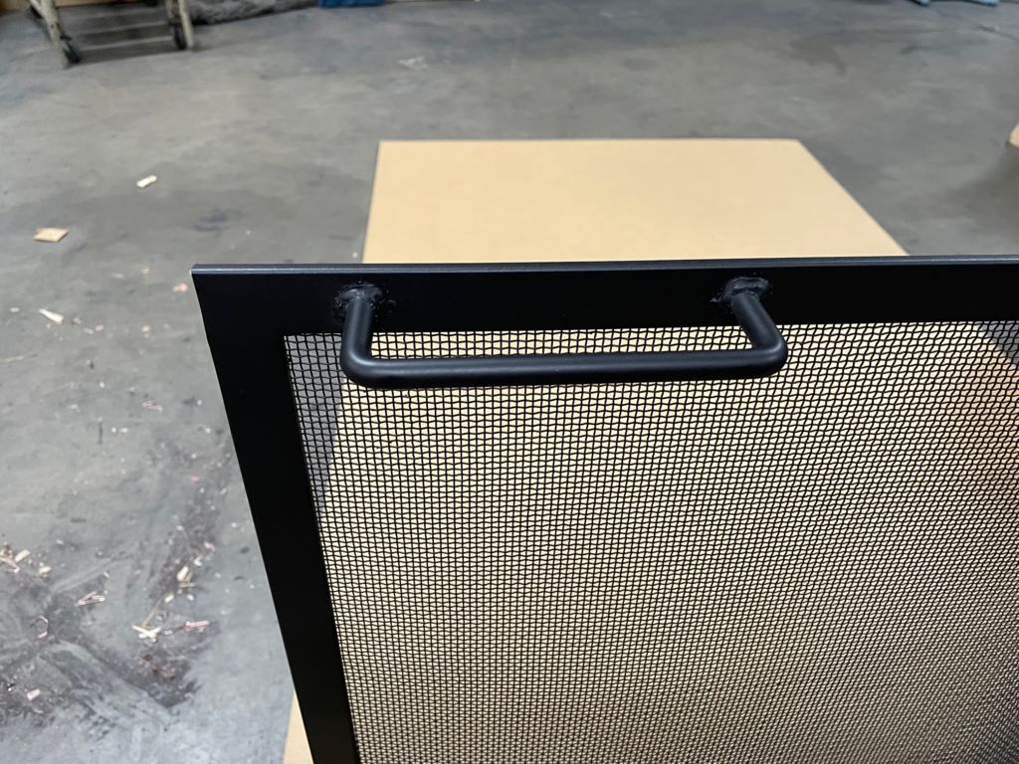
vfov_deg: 53.1
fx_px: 765
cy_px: 382
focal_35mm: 26
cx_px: 510
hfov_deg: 67.3
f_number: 1.6
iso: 400
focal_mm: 4.2
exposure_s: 1/60
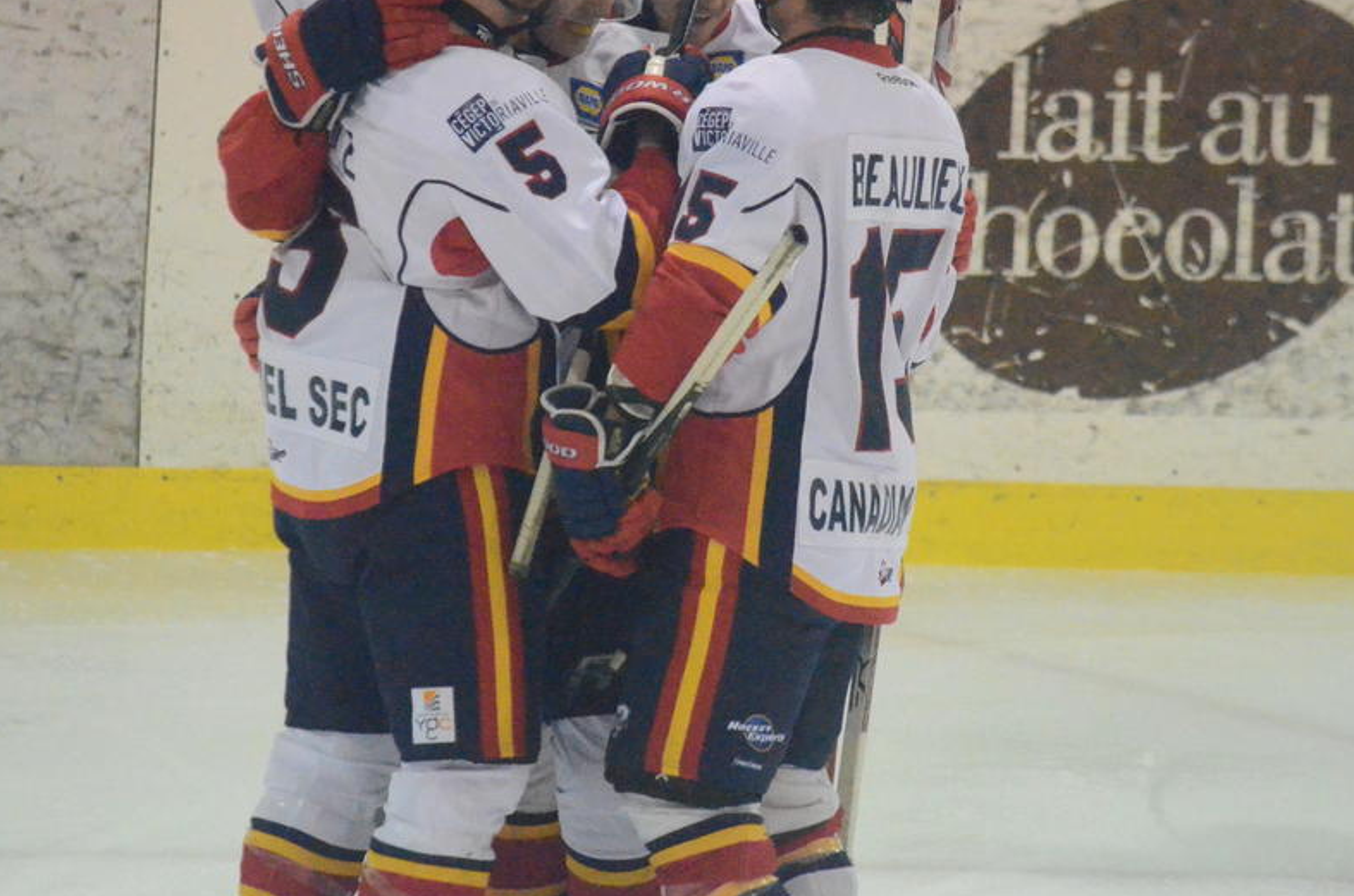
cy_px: 266
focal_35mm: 595
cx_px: 697
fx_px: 22329
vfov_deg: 2.3
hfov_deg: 3.5
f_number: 7.1
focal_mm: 260
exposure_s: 1/1000
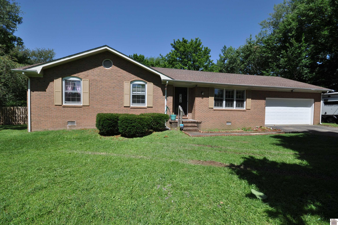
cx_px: 169
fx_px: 141
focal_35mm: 15
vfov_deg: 77.2
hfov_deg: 100.5
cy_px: 112
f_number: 10
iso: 200
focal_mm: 10
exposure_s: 1/400
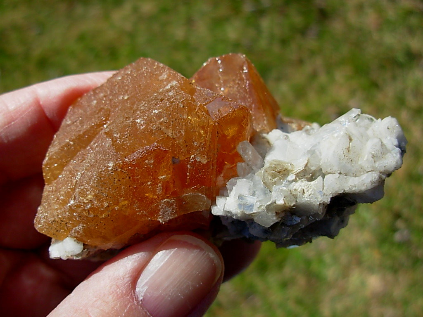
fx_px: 464
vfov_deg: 37.7
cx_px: 212
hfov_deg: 49.0
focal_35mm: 38
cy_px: 158
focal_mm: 6.3
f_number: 2.9
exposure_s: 1/939
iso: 50
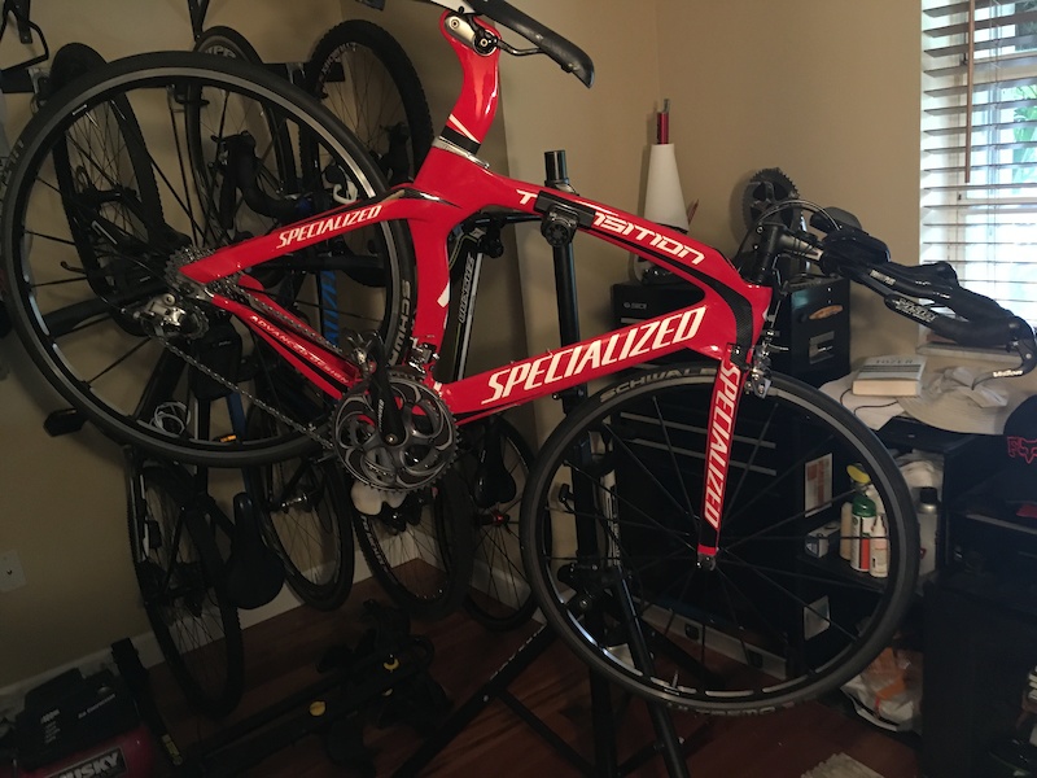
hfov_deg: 61.7
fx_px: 869
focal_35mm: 29
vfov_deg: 48.2
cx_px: 518
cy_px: 389
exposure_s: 1/15
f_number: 2.2
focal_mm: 4.15
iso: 400
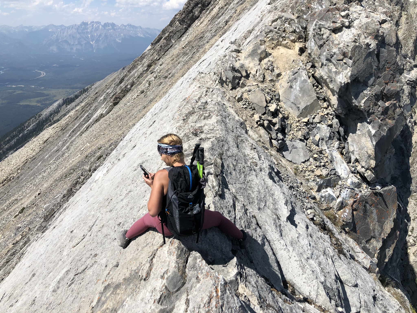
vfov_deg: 49.7
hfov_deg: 63.4
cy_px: 156
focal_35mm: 28
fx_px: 337
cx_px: 208
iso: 20
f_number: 1.8
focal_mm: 3.99
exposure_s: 1/3040
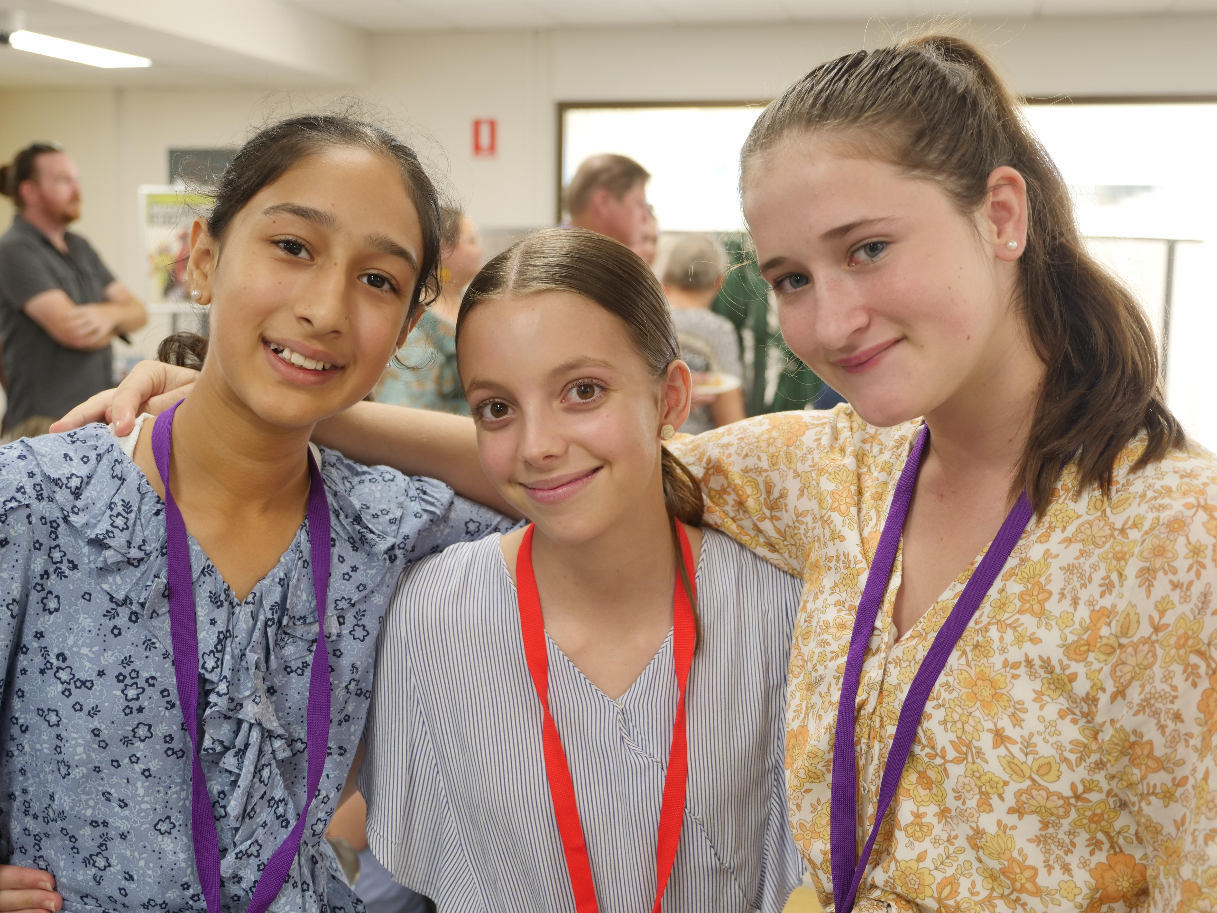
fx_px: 1547
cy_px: 456
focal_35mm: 44
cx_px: 608
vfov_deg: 32.9
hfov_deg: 42.9
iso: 320
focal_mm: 22
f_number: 2.8
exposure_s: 1/60
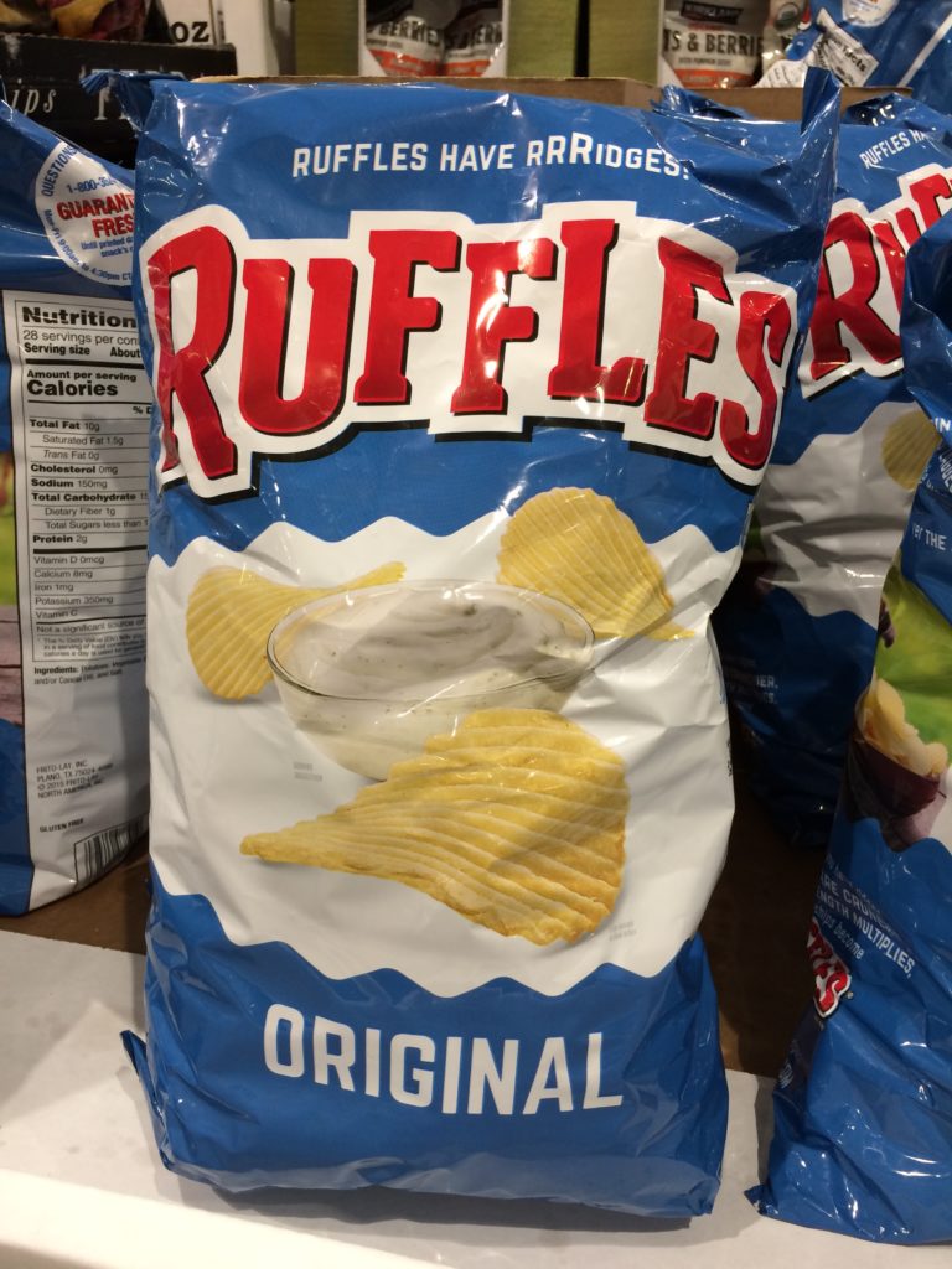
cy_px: 634
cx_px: 476
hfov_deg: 48.2
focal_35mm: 29
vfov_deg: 61.7
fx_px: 1063
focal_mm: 4.15
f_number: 2.2
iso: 64
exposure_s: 1/30
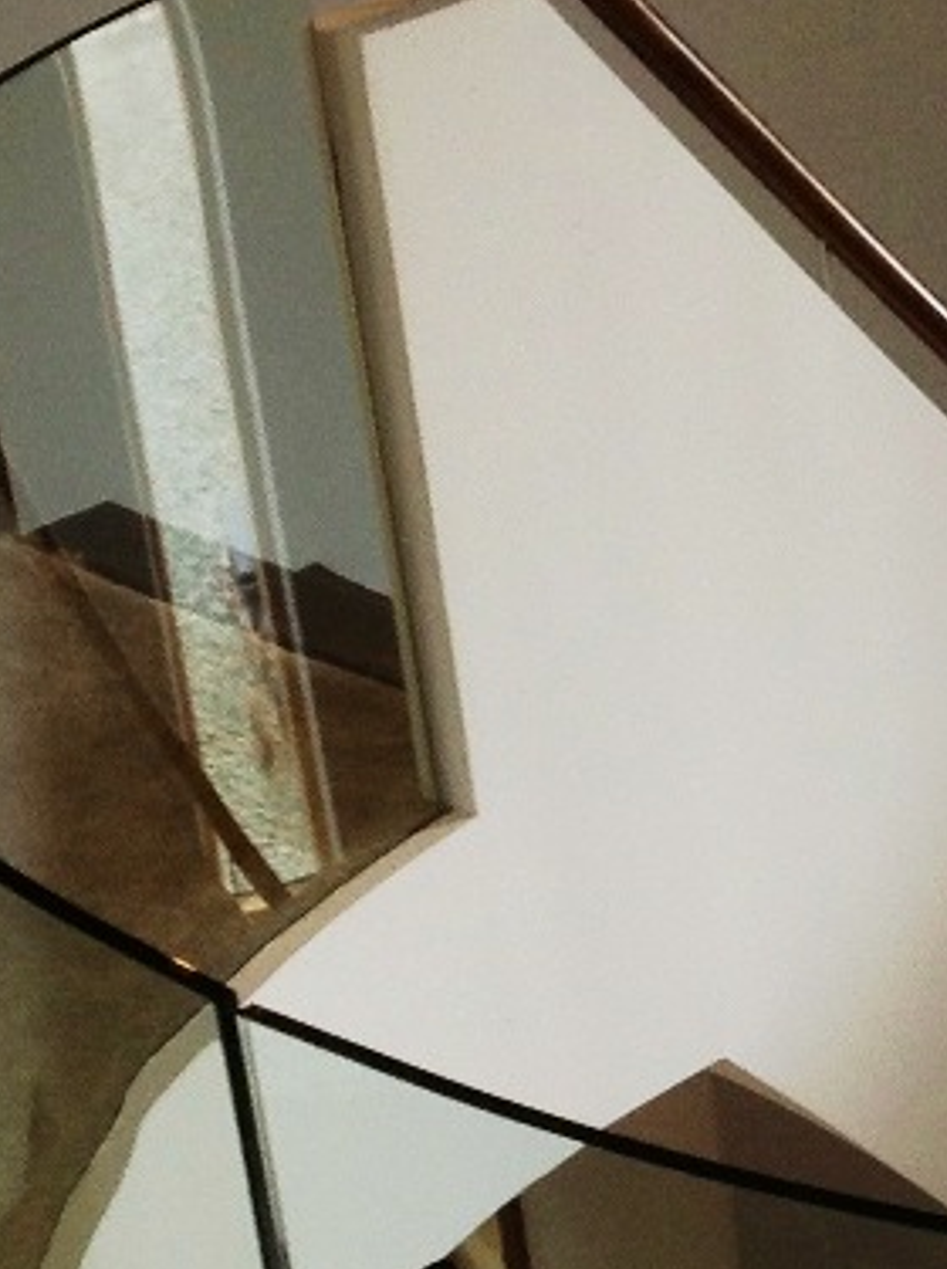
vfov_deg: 16.2
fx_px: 4426
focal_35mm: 121
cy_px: 992
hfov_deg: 11.7
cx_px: 1380
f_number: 2.4
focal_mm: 4.28
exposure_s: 1/30
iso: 50
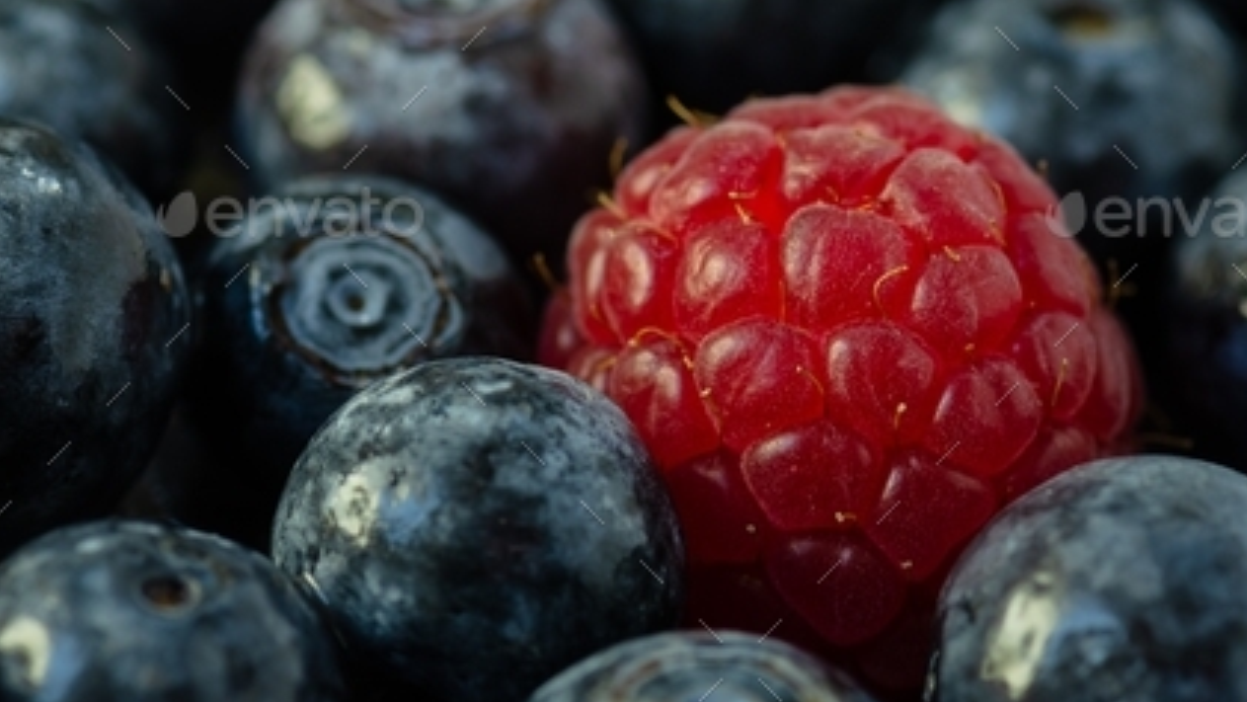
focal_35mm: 231
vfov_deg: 5.3
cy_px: 351
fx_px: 7631
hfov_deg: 9.3
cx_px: 726
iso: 200
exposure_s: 1/20
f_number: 8
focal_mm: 105
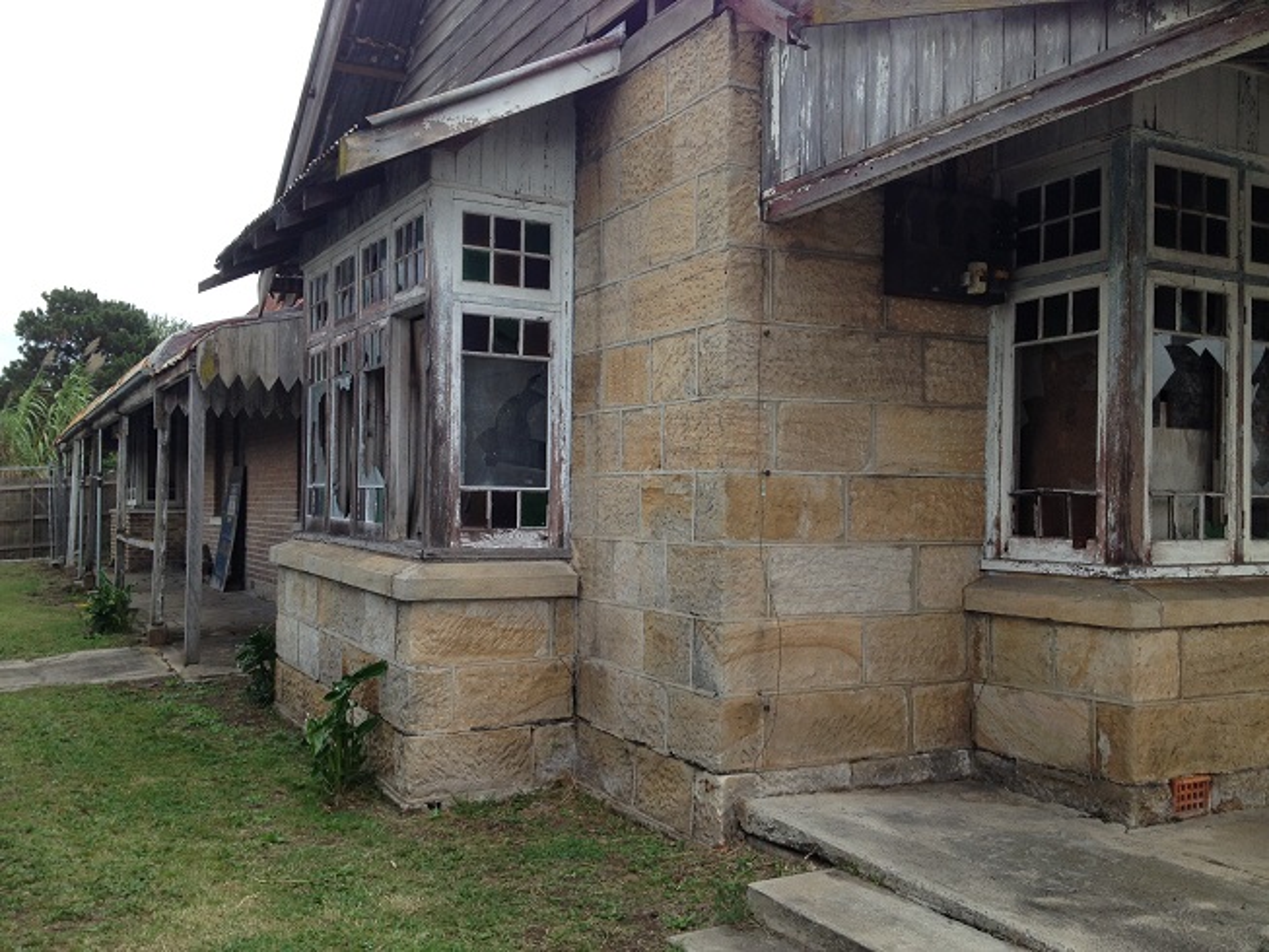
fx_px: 1283
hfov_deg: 52.6
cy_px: 476
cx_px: 634
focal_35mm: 35
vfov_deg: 40.7
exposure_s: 1/305
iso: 50
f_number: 2.4
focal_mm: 4.28
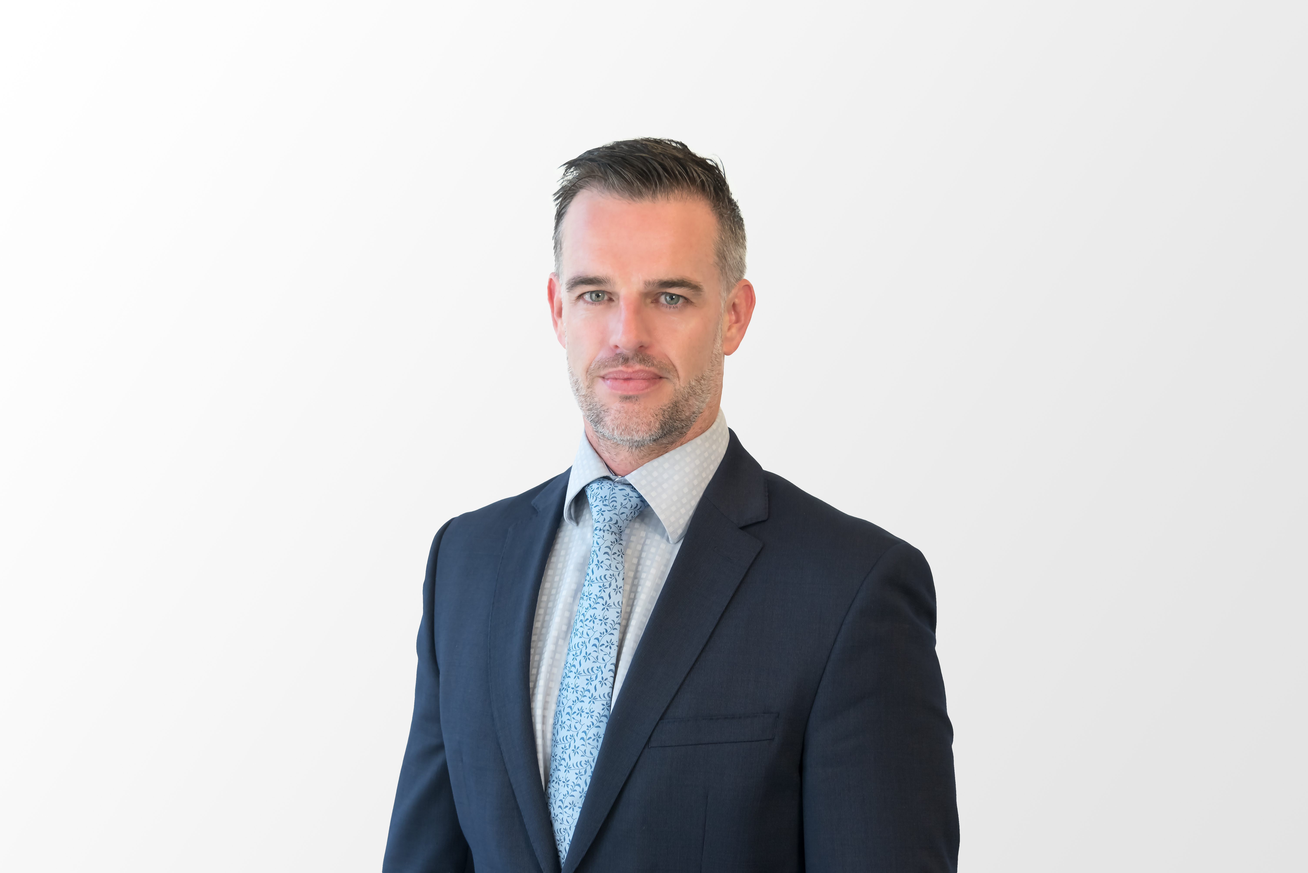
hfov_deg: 28.1
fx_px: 2617
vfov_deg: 18.9
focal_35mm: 72
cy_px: 436
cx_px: 654
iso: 500
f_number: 7.1
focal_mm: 72
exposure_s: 1/60
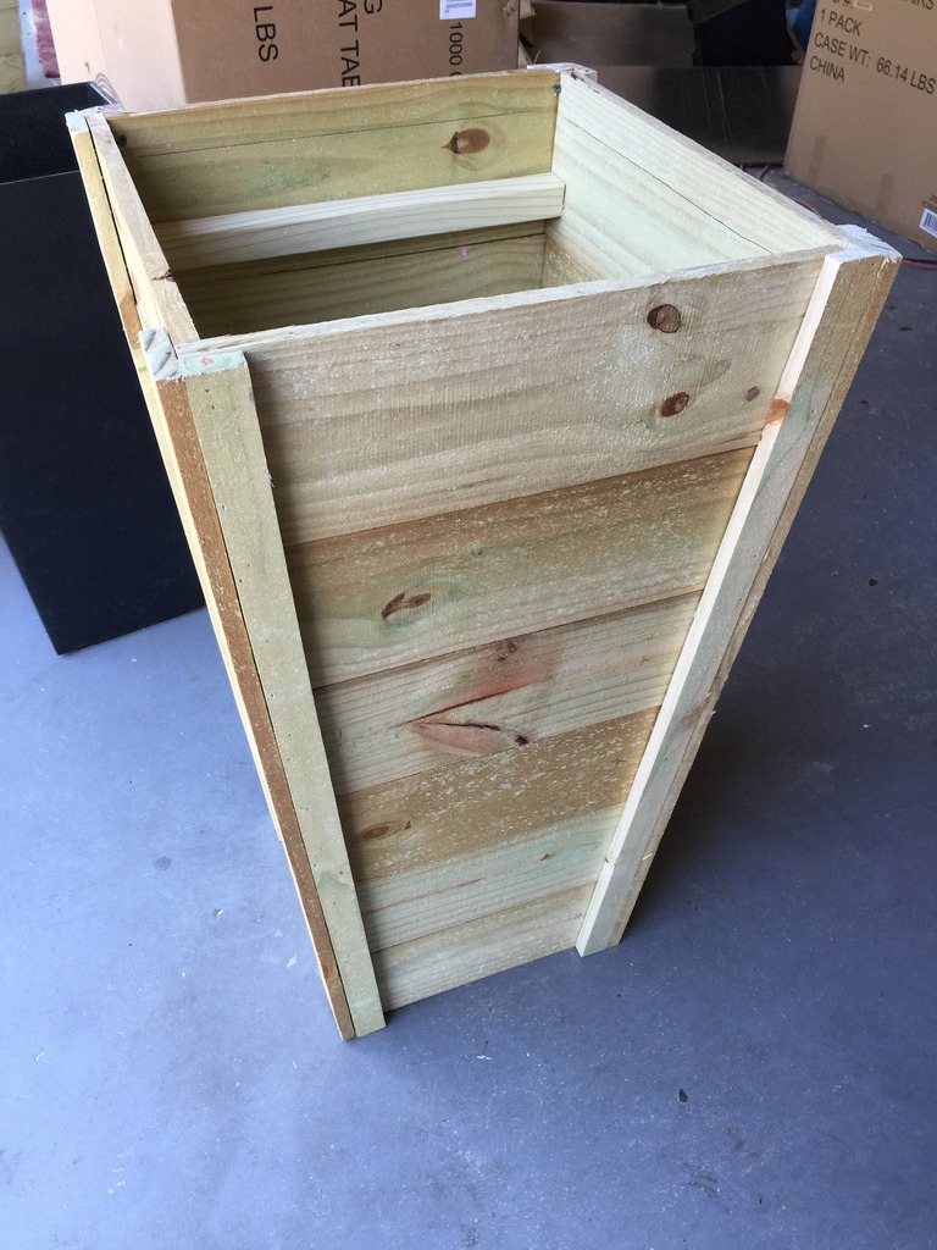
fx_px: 1047
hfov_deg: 48.2
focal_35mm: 29
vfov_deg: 61.7
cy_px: 625
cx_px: 468
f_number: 2.2
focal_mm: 4.15
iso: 32
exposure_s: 1/40
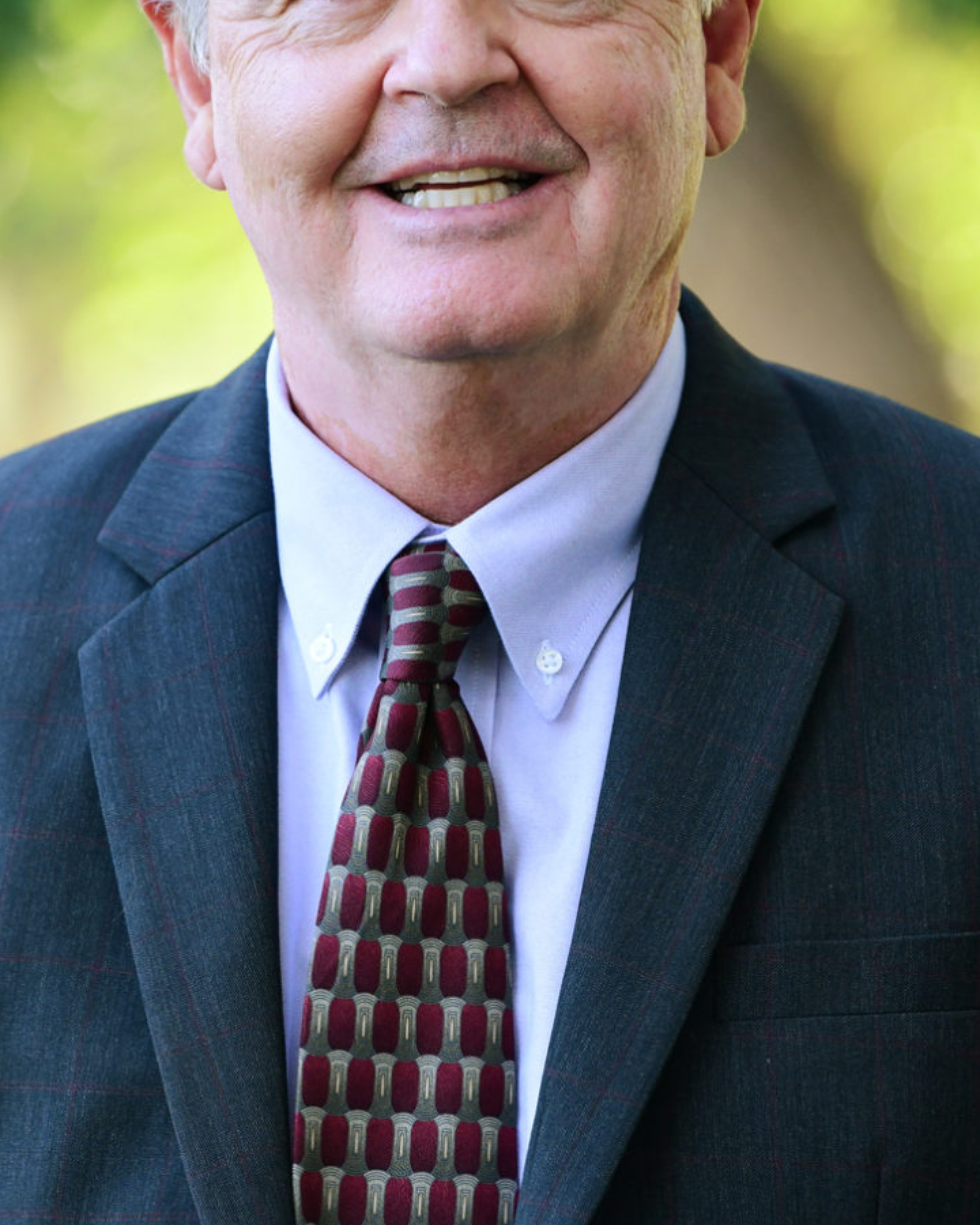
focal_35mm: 427
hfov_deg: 3.6
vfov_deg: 4.5
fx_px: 15481
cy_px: 634
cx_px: 496
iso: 800
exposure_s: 1/400
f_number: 4
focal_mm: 200
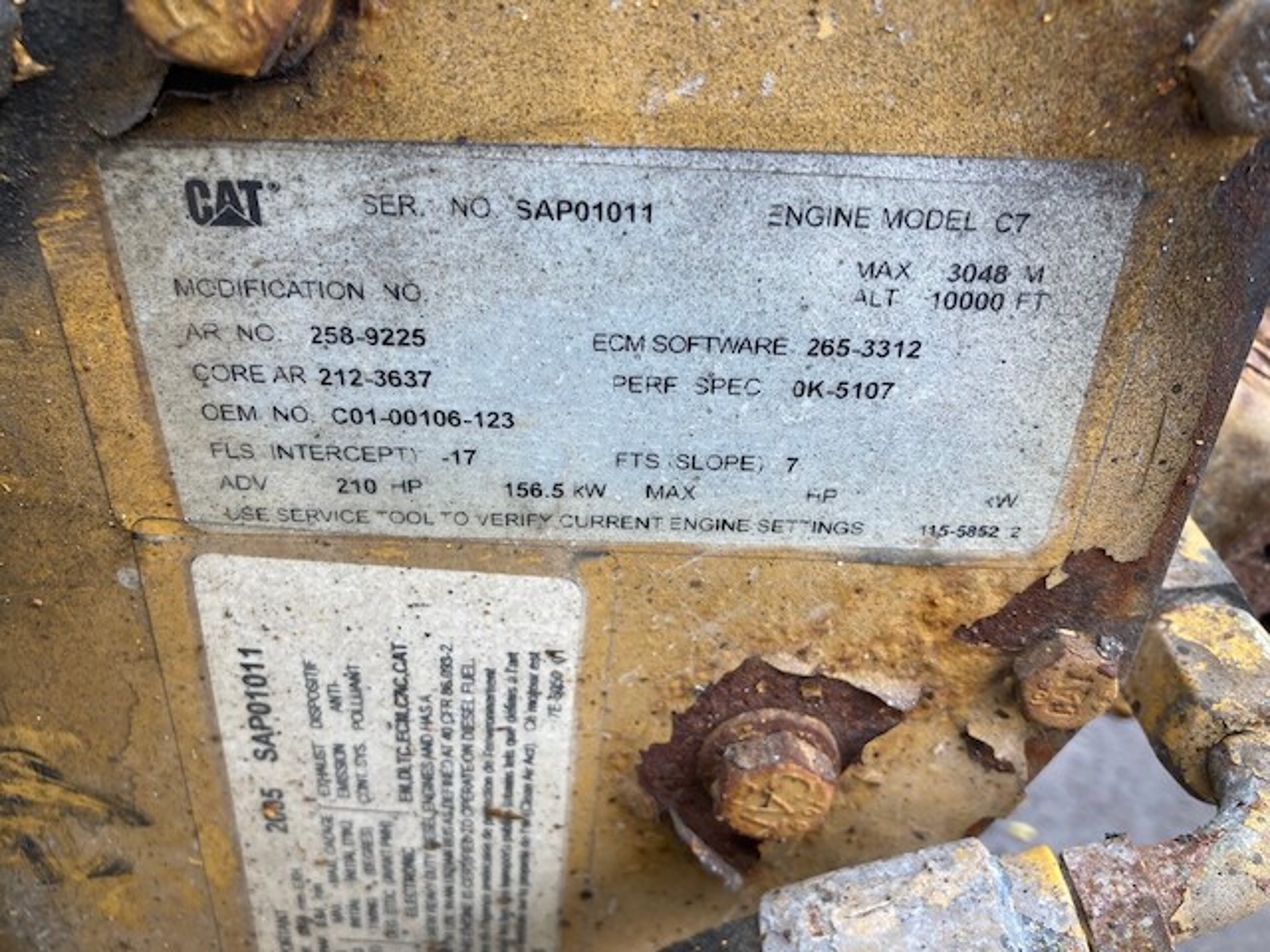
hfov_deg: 63.4
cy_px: 476
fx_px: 1027
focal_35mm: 28
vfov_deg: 49.7
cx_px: 635
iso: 40
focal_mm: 3.99
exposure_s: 1/121
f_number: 1.8
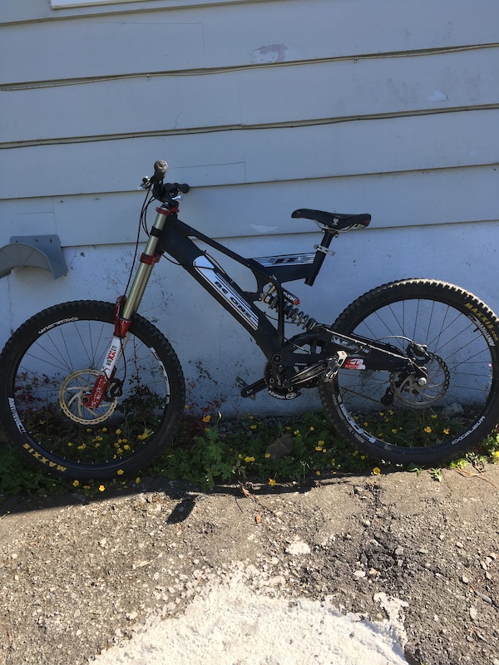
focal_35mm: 29
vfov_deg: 61.7
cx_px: 250
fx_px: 557
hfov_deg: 48.2
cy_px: 332
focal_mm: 4.15
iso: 25
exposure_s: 1/392
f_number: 2.2
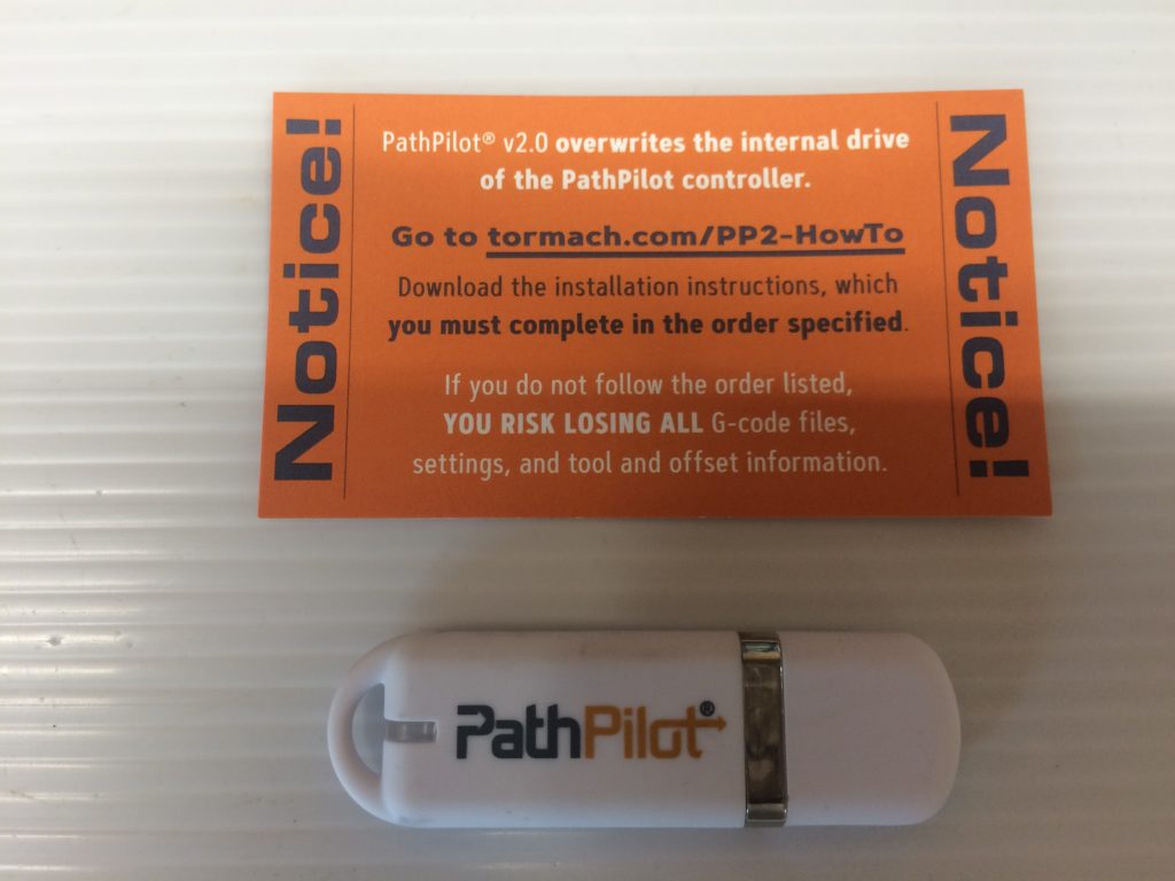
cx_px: 588
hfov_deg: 61.7
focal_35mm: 29
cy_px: 440
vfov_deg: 48.2
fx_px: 984
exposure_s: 1/30
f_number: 2.2
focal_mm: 4.15
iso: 40
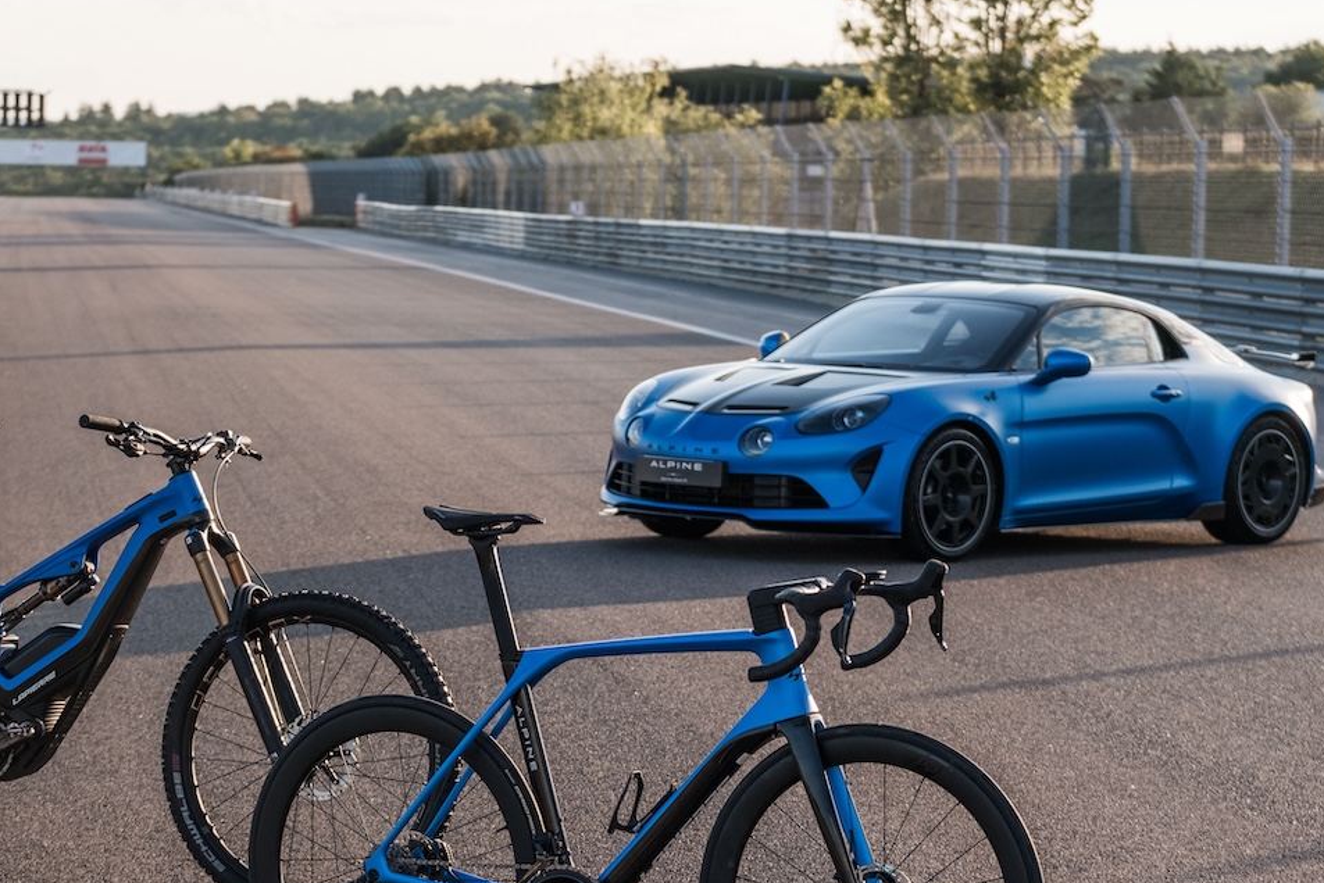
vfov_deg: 11.6
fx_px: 4341
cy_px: 634
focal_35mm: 118
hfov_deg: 17.3
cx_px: 618
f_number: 3.6
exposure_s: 1/1000
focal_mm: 50
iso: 160
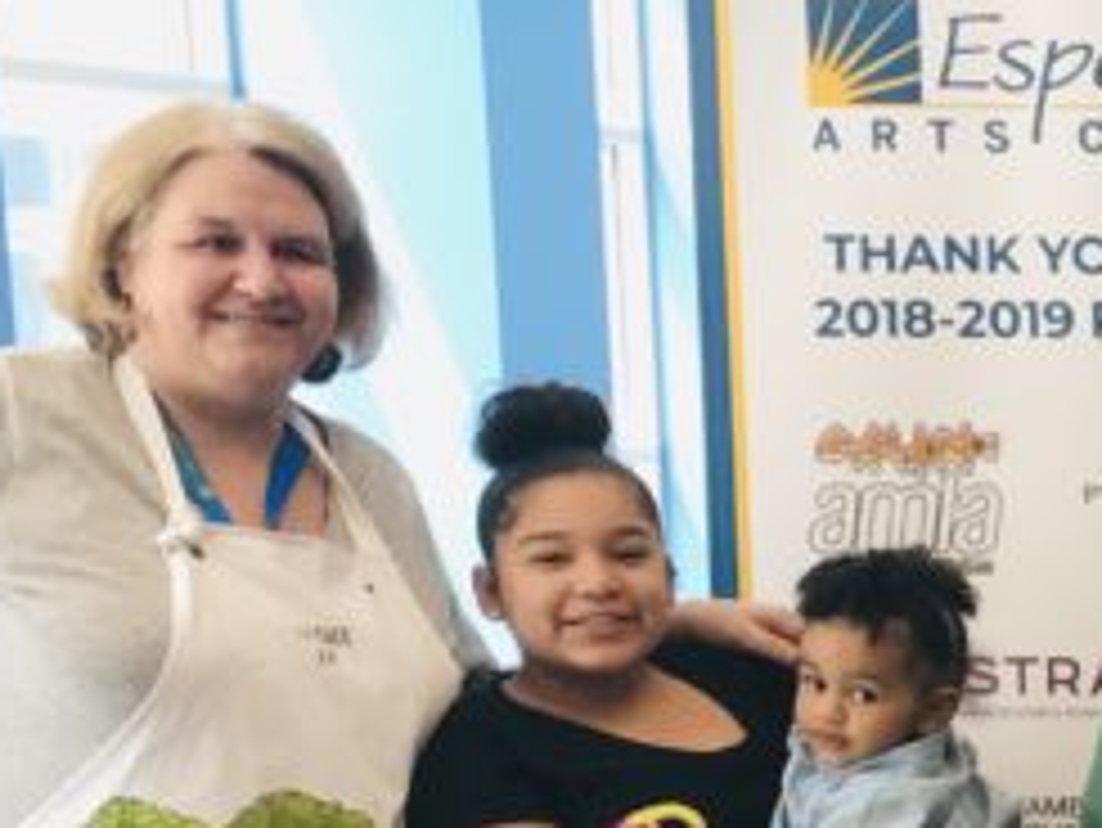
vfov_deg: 12.4
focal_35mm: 117
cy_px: 972
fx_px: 3727
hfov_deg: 14.5
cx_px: 2065
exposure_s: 1/120
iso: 40
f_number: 1.8
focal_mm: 3.99
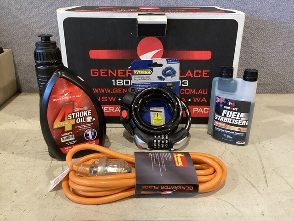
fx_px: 263
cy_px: 110
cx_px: 147
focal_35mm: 31
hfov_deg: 58.4
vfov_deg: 45.4
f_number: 2.4
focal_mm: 3.3
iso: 320
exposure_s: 1/40
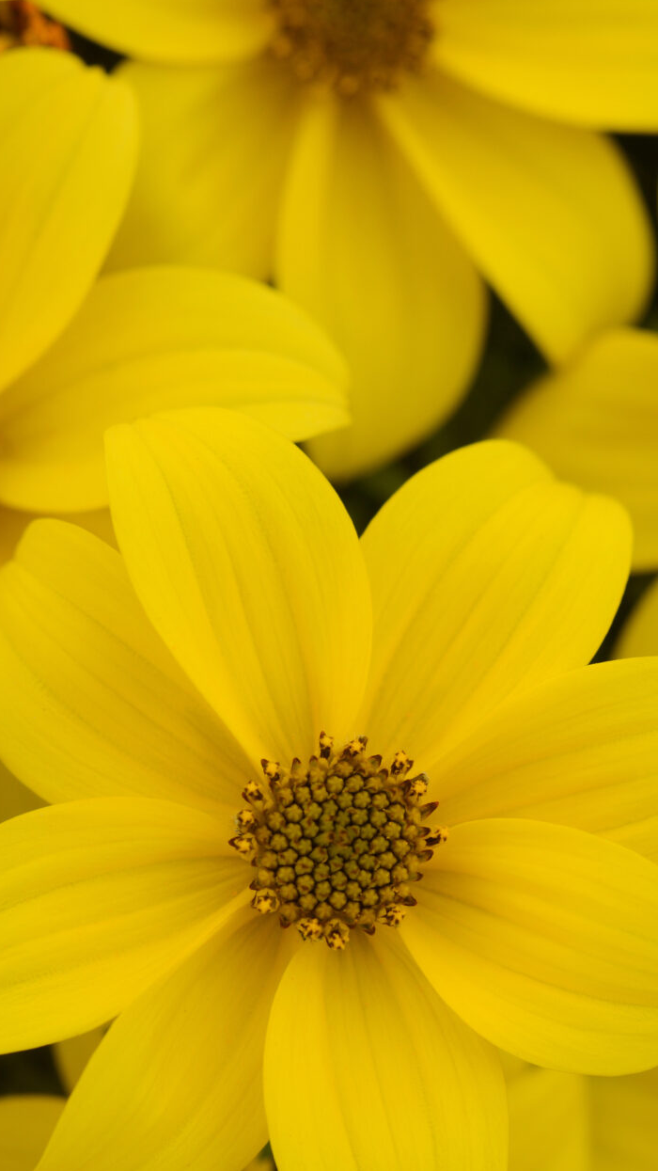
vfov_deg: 11.9
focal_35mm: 181
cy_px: 875
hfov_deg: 6.7
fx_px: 5616
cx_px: 338
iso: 200
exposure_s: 1/320
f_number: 11
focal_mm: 105
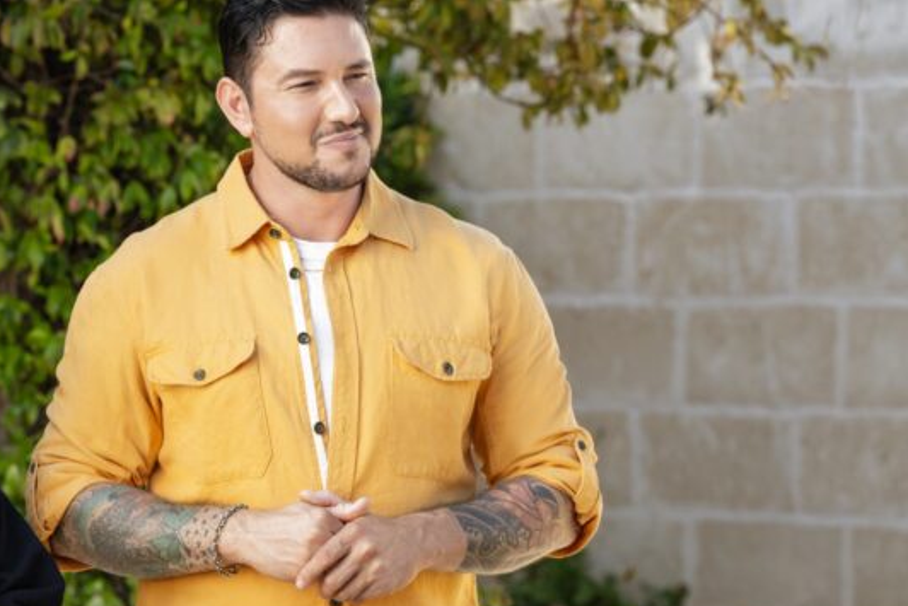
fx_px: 7694
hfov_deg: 6.7
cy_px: 411
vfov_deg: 4.5
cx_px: 84
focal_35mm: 305
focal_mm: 160
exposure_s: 1/160
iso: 160
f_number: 7.1
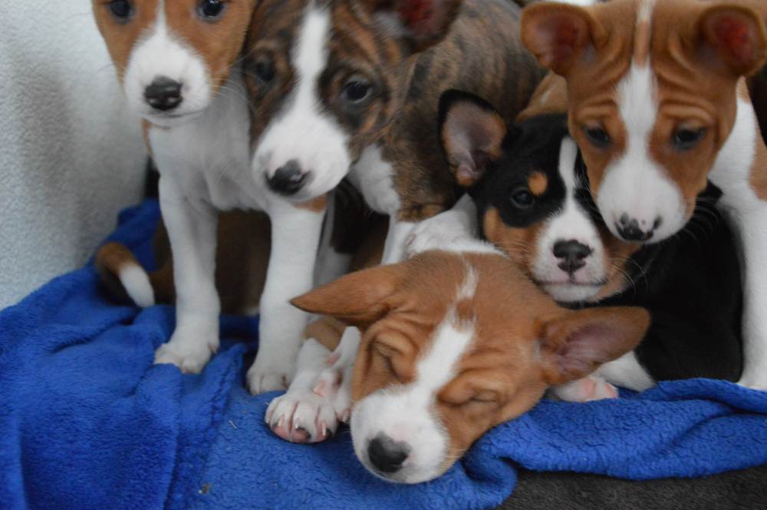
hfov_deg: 31.9
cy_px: 255
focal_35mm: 63
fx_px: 1340
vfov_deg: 21.5
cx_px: 384
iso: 3200
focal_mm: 42
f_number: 4.8
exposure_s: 1/60
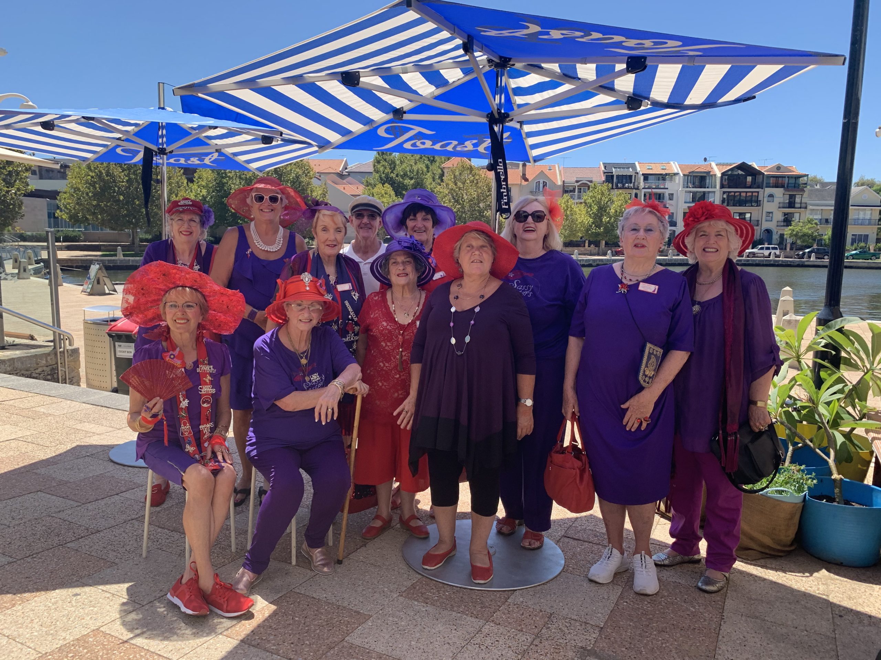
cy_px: 330
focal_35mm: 26
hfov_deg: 67.3
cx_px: 440
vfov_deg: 53.1
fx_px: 662
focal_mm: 4.25
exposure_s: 1/1076
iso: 25
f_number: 1.8
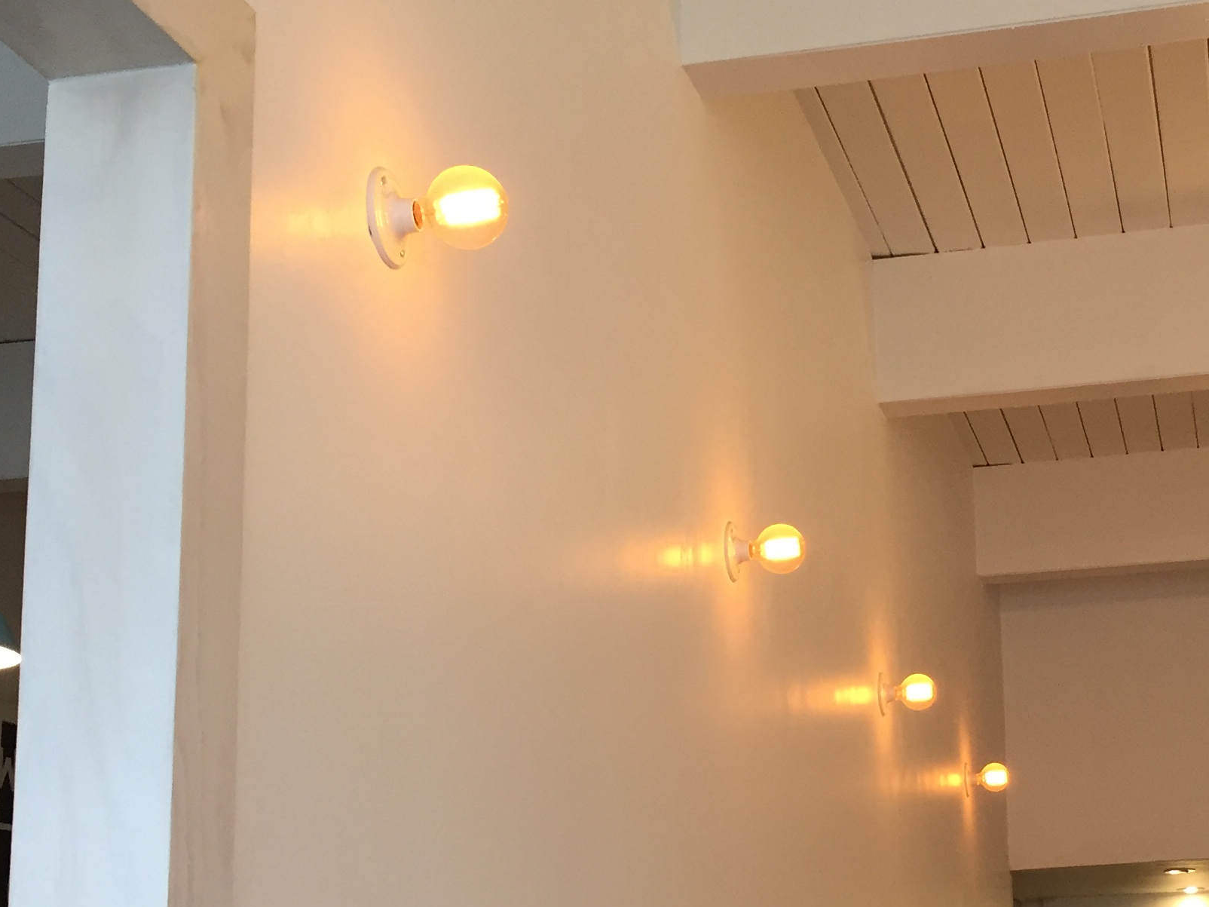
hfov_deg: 32.2
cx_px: 877
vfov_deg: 24.5
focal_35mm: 59
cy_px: 694
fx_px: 2061
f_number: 2.2
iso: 40
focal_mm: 4.15
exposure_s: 1/30
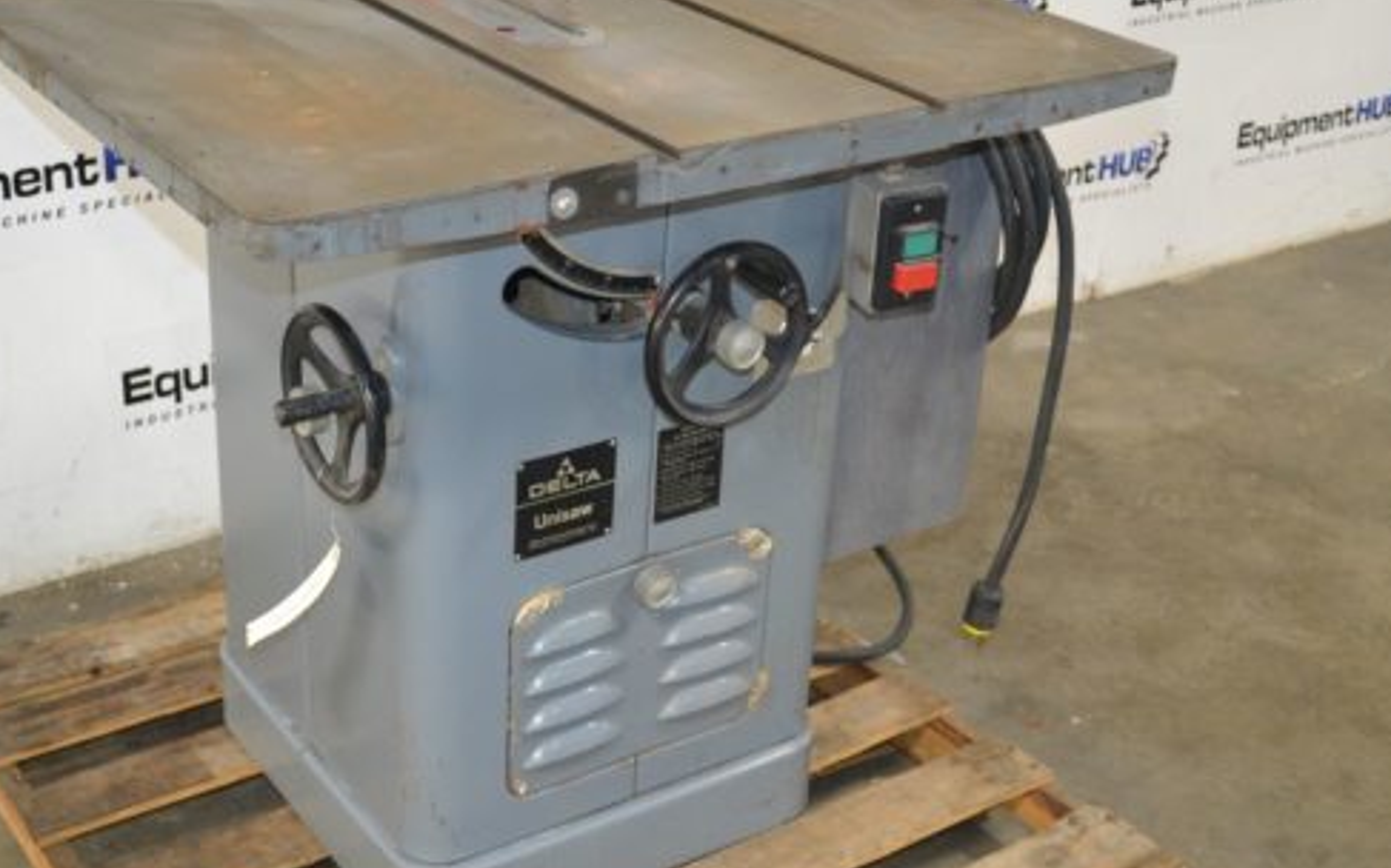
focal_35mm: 49
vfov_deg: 26.3
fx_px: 1857
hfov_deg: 41.0
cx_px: 600
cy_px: 414
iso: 1100
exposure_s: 1/60
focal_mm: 26
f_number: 4.2
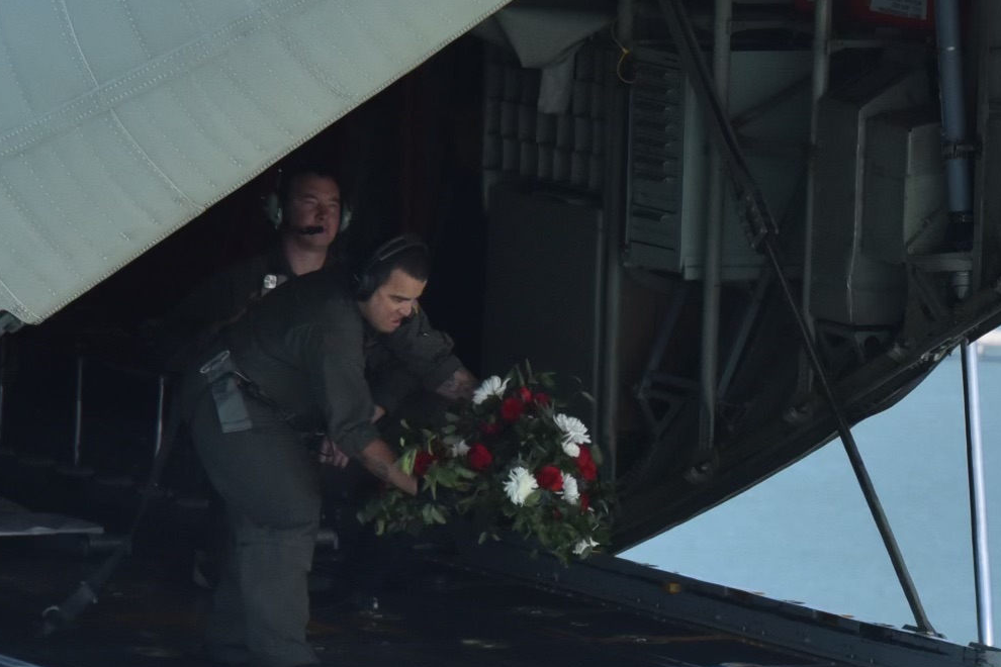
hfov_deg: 3.4
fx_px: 16904
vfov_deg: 2.3
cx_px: 908
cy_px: 317
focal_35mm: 608
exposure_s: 1/2000
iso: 1600
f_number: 11
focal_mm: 200
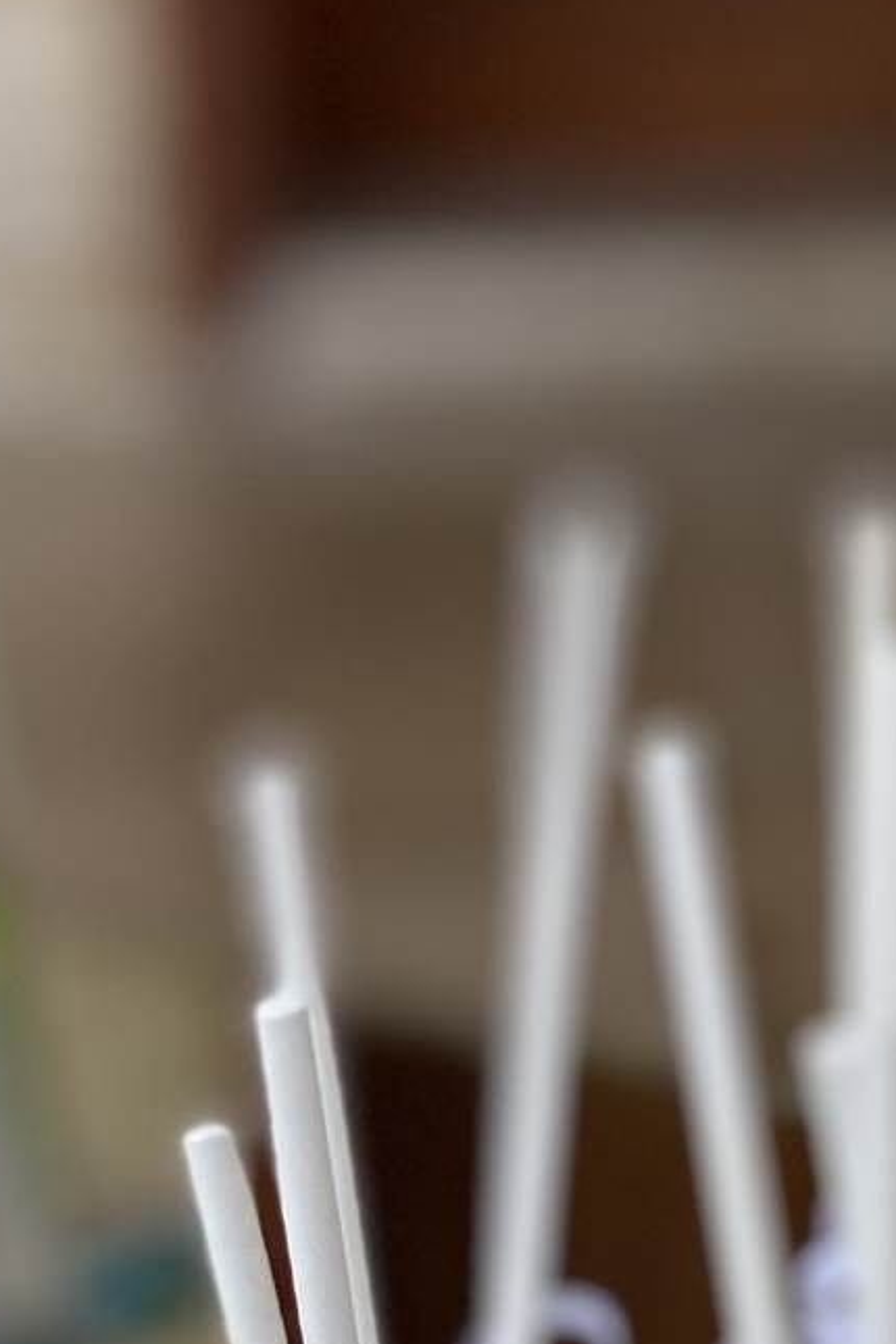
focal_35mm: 169
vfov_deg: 11.8
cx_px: 1250
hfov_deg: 8.0
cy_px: 1742
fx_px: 6309
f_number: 2
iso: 20
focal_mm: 6
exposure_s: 1/353
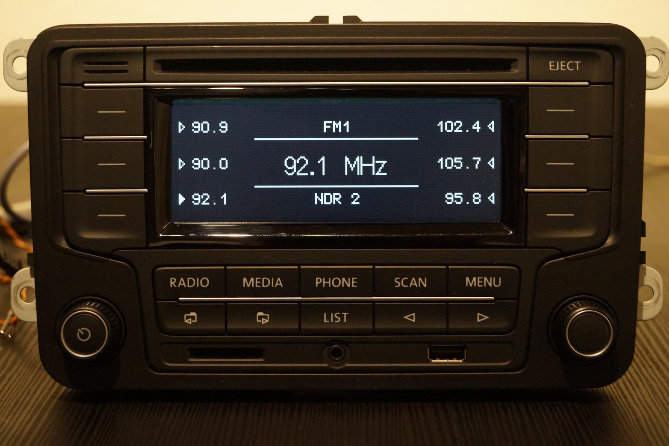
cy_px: 223
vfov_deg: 20.1
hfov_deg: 29.9
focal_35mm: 68
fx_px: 1254
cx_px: 334
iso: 3200
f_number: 5.6
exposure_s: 1/30
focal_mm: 45
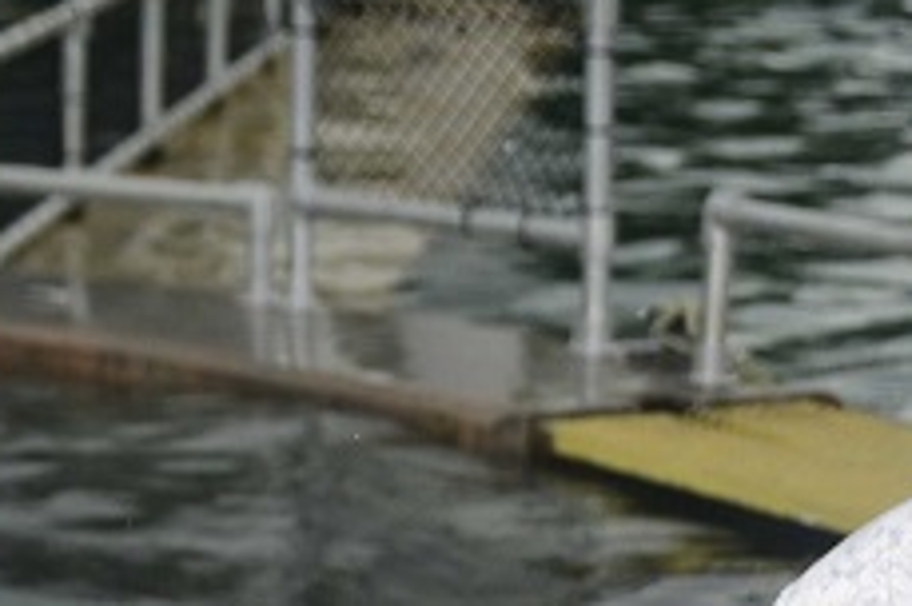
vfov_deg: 7.4
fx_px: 4604
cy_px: 923
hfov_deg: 11.3
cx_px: 331
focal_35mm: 182
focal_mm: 35
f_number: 6.3
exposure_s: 1/250
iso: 250
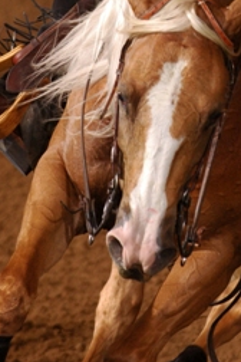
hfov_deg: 1.8
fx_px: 7641
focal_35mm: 761
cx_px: 214
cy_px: -96
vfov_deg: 2.7
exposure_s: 1/400
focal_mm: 200
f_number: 5
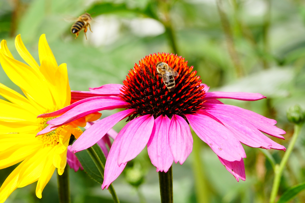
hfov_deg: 3.4
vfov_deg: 2.3
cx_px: 152
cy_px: 102
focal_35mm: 600
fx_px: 5083
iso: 200
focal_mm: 220
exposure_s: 1/250
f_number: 8
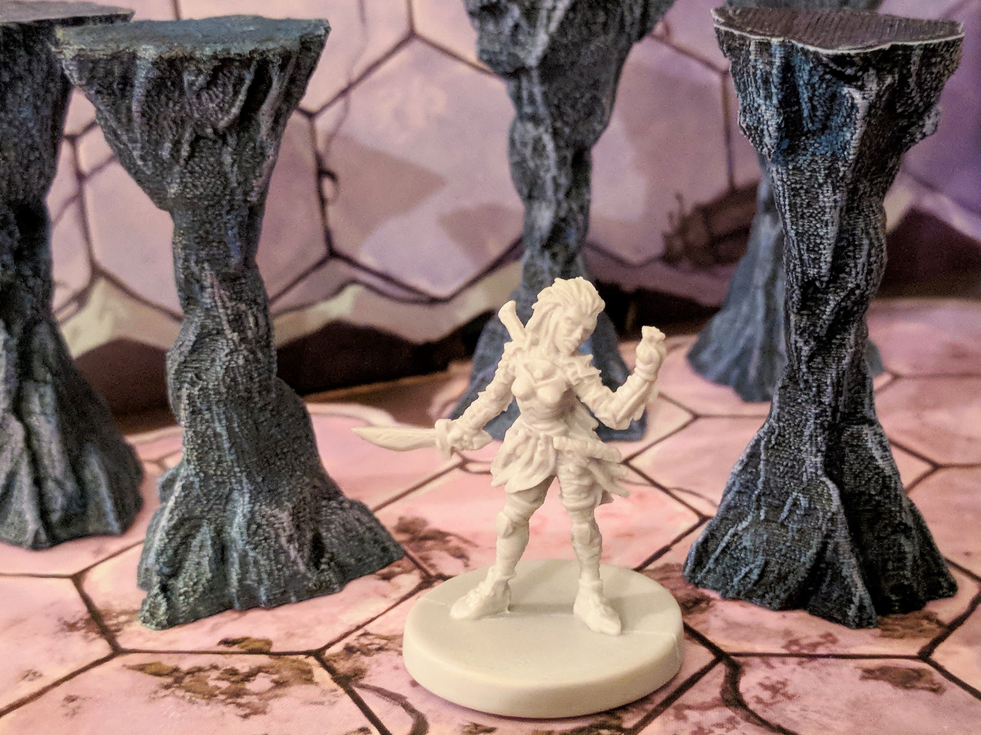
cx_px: 455
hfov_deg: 61.6
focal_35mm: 29
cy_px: 342
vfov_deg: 48.2
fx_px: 822
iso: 1081
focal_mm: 4.67
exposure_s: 1/30
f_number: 2
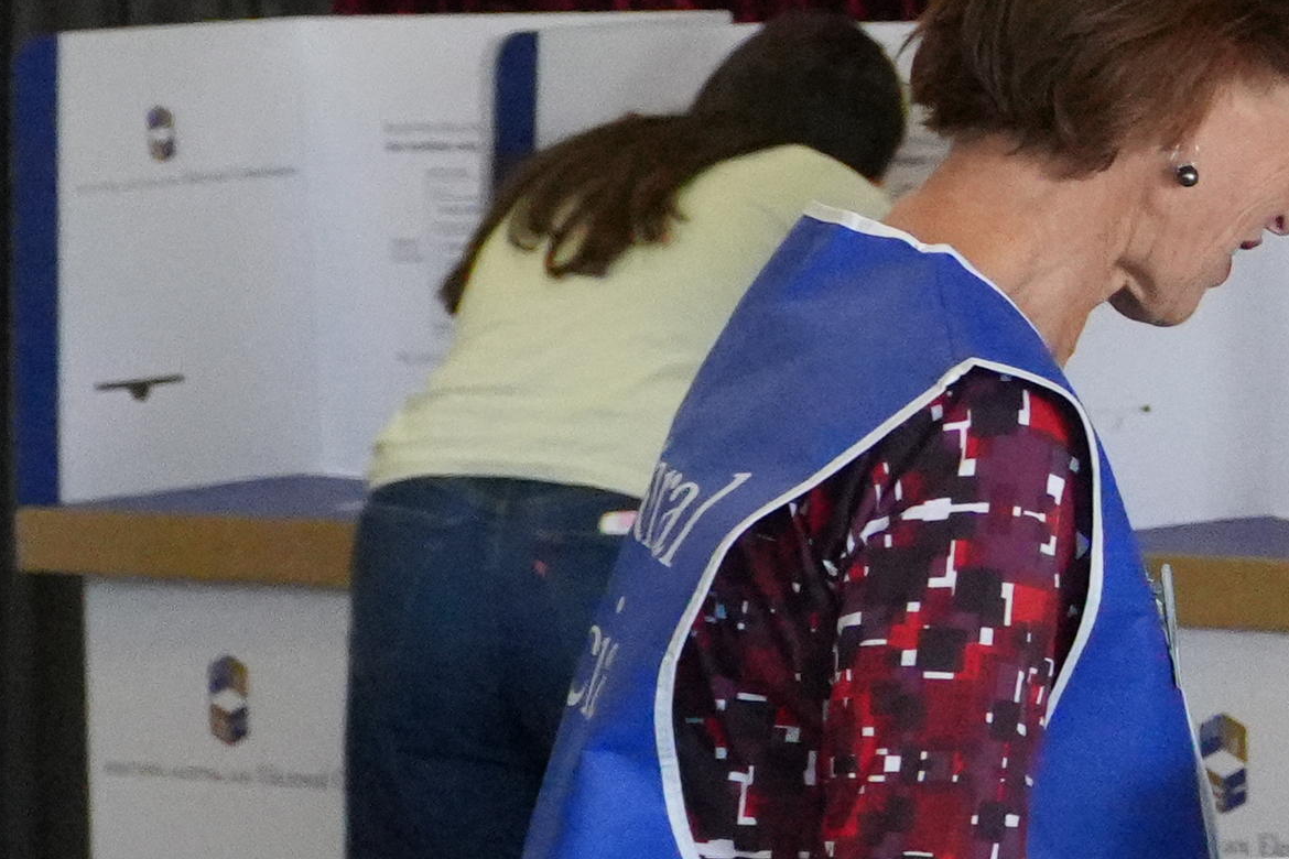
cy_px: 386
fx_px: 6199
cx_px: 2218
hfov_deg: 11.2
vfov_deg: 7.9
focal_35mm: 173
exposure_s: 1/800
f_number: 4
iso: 6400
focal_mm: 27
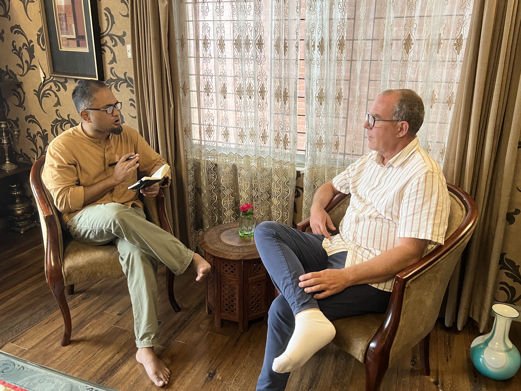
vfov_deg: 51.4
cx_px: 259
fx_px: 406
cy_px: 197
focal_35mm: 27
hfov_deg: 65.3
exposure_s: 1/60
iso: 320
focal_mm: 5.7
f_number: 1.5
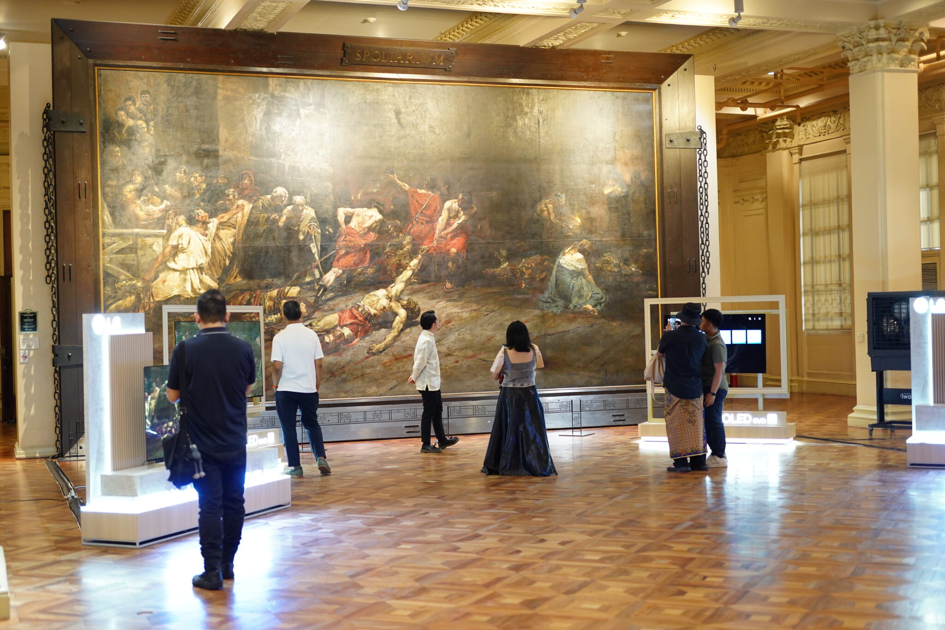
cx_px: 472
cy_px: 315
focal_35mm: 50
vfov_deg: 27.0
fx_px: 1312
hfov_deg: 39.6
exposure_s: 1/160
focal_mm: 50
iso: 2000
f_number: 1.8
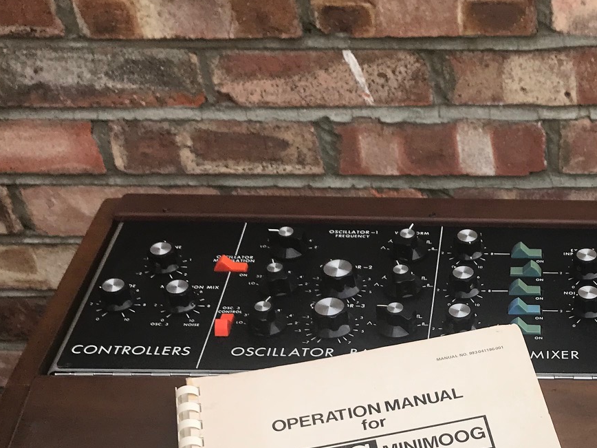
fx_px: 1121
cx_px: 553
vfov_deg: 21.9
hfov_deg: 28.5
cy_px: 426
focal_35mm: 65
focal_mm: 3.99
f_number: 1.8
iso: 20
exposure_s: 1/725
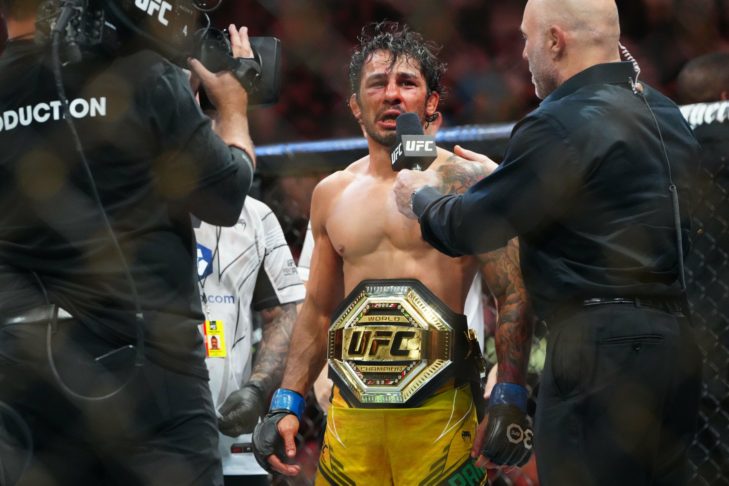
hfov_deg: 11.9
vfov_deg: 7.9
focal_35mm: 173
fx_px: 3503
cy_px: 243
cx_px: 364
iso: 8000
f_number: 4.5
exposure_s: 1/1000
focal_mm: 173
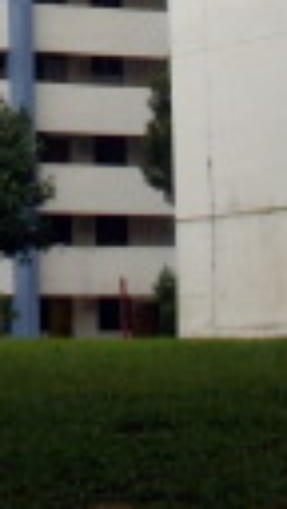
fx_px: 2341
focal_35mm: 173
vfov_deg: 11.8
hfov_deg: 6.9
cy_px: -286
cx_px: -100
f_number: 5.6
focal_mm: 6.2
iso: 80
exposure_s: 1/200
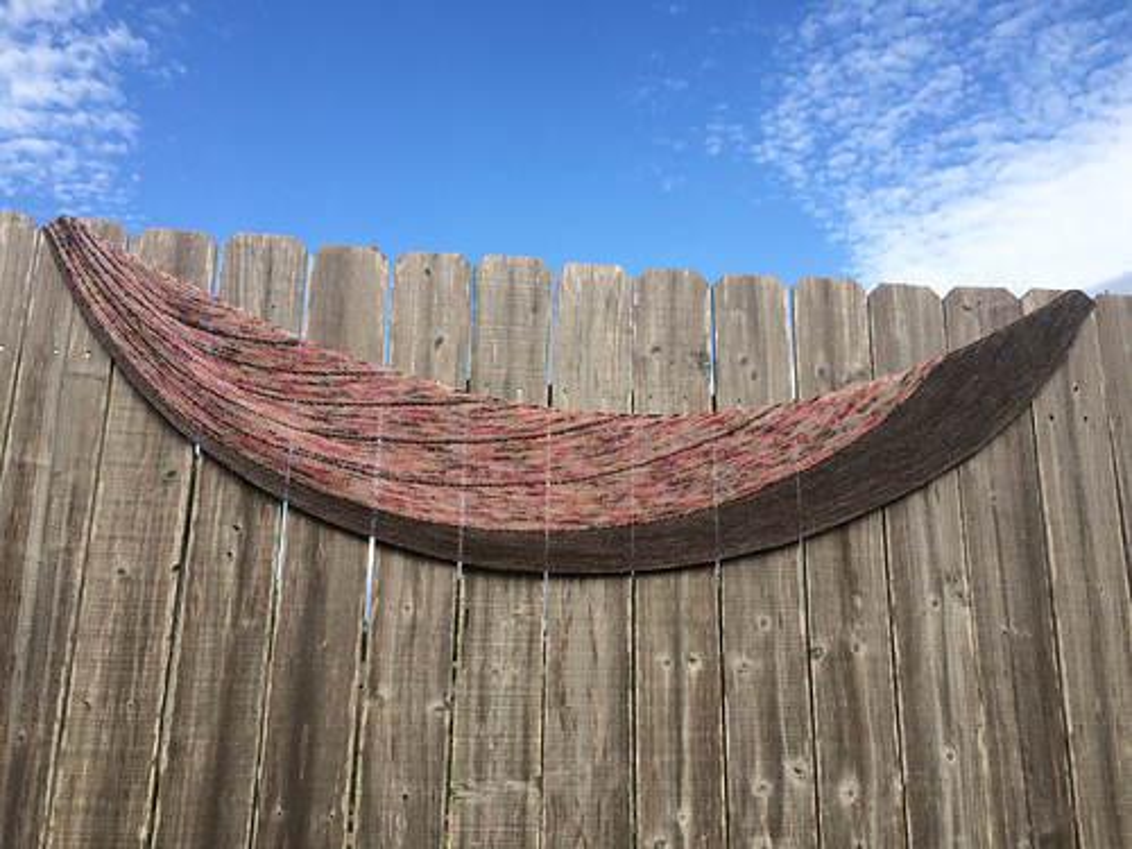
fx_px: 948
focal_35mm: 29
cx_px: 566
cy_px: 424
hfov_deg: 61.7
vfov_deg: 48.2
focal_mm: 4.15
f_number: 2.2
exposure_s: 1/1244
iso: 32
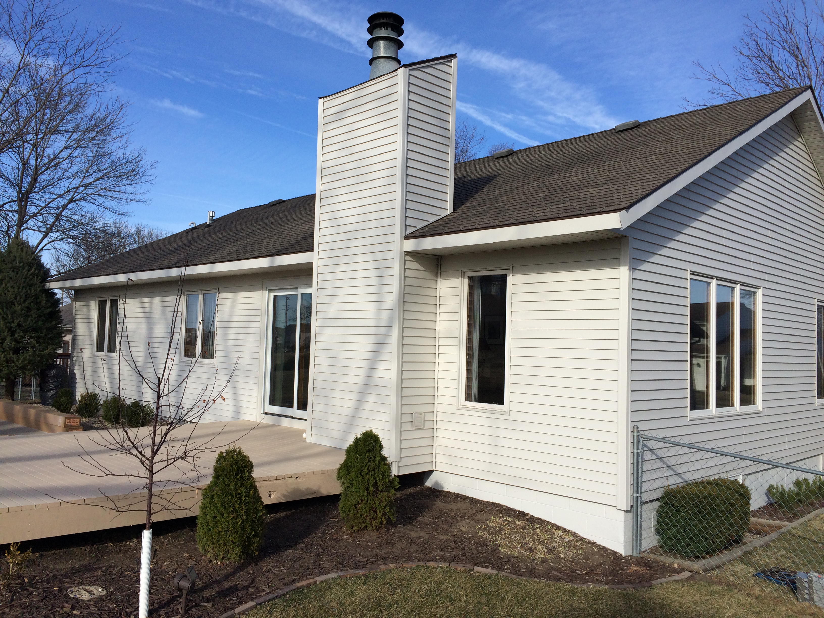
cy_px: 309
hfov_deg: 61.7
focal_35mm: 29
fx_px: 690
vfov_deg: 48.2
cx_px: 412
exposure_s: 1/2415
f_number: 2.2
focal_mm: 4.15
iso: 32
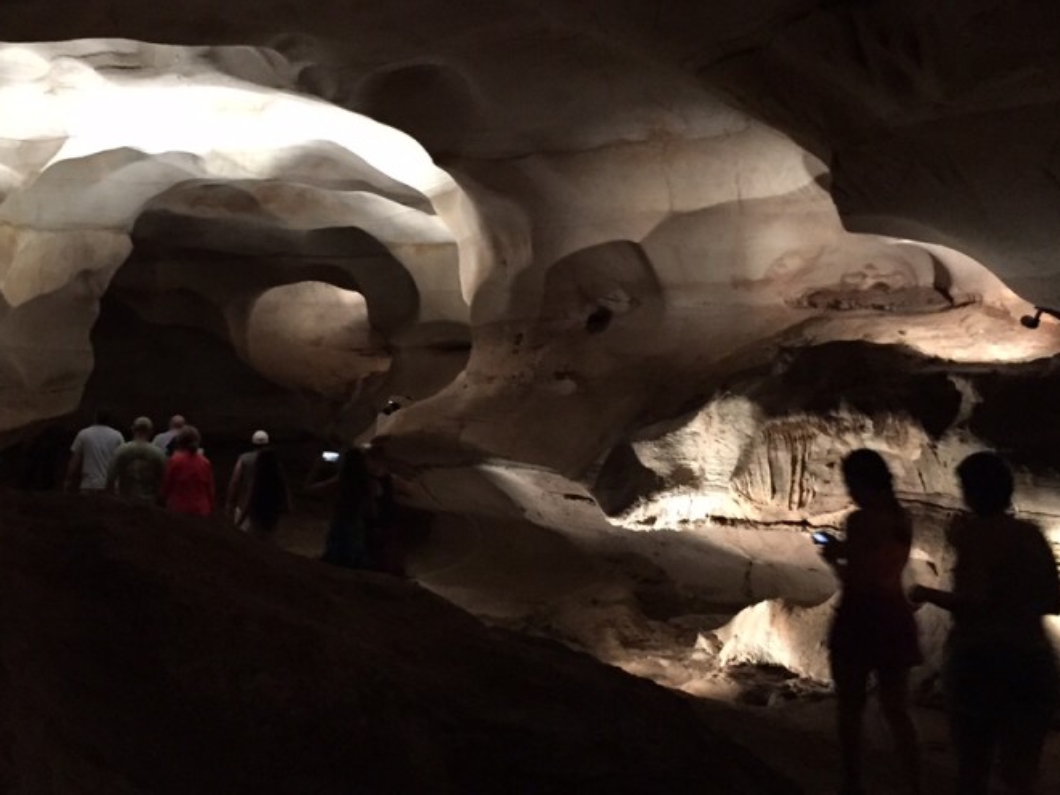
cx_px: 339
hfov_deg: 41.4
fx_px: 1378
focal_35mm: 45
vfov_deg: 32.1
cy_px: 307
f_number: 2.2
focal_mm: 4.15
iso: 800
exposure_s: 1/15
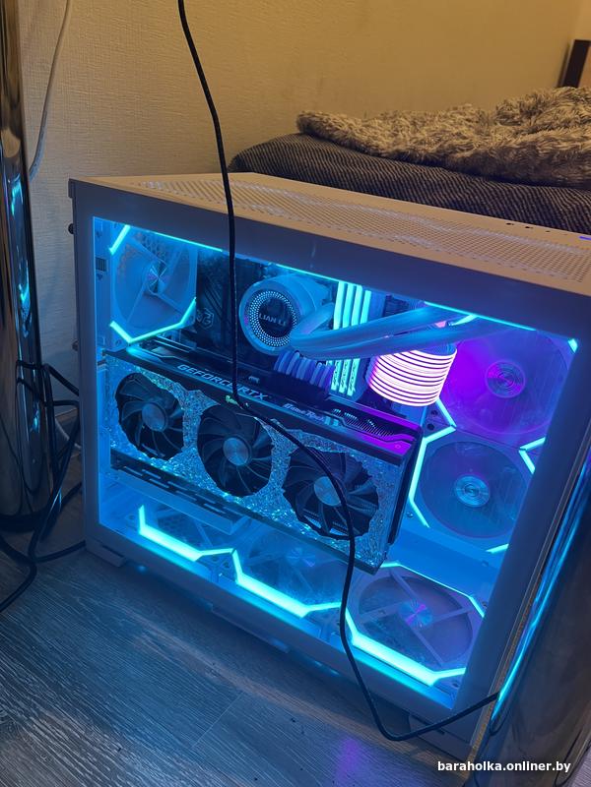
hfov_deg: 53.1
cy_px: 394
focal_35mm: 26
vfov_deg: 67.3
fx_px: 592
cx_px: 296
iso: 64
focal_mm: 5.7
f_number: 1.5
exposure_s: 1/50
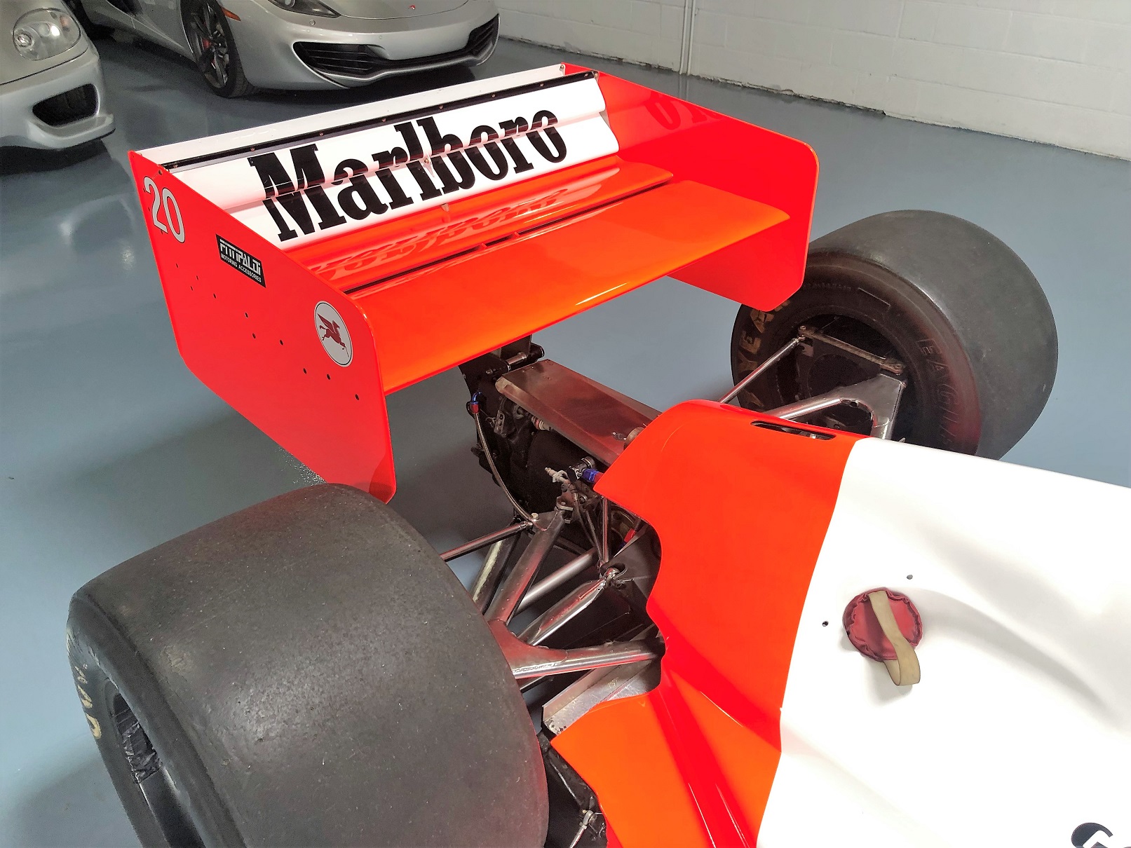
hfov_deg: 63.4
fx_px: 915
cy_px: 424
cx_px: 566
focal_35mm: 28
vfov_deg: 49.8
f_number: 1.8
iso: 40
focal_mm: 4
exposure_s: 1/24
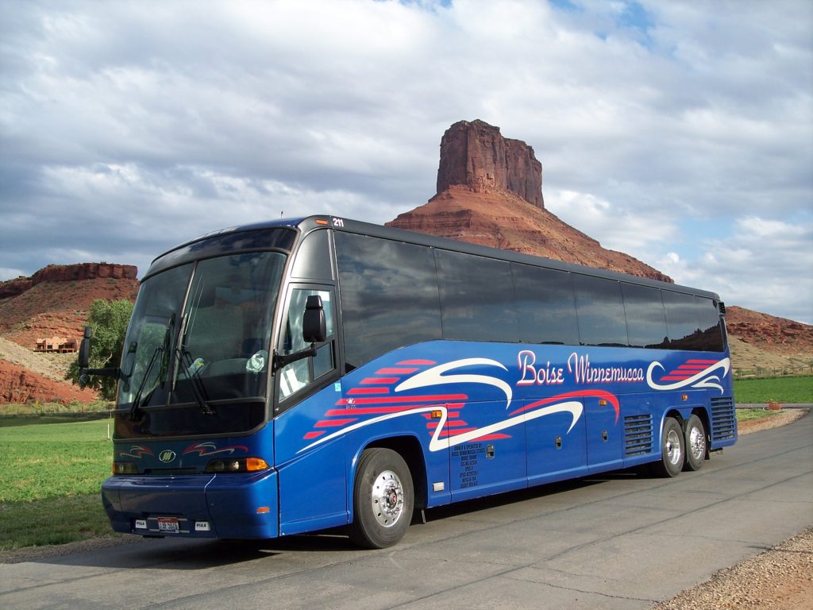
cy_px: 305
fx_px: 916
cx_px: 406
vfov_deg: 36.8
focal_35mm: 39
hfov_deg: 47.9
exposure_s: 1/500
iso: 100
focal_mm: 8
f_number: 4
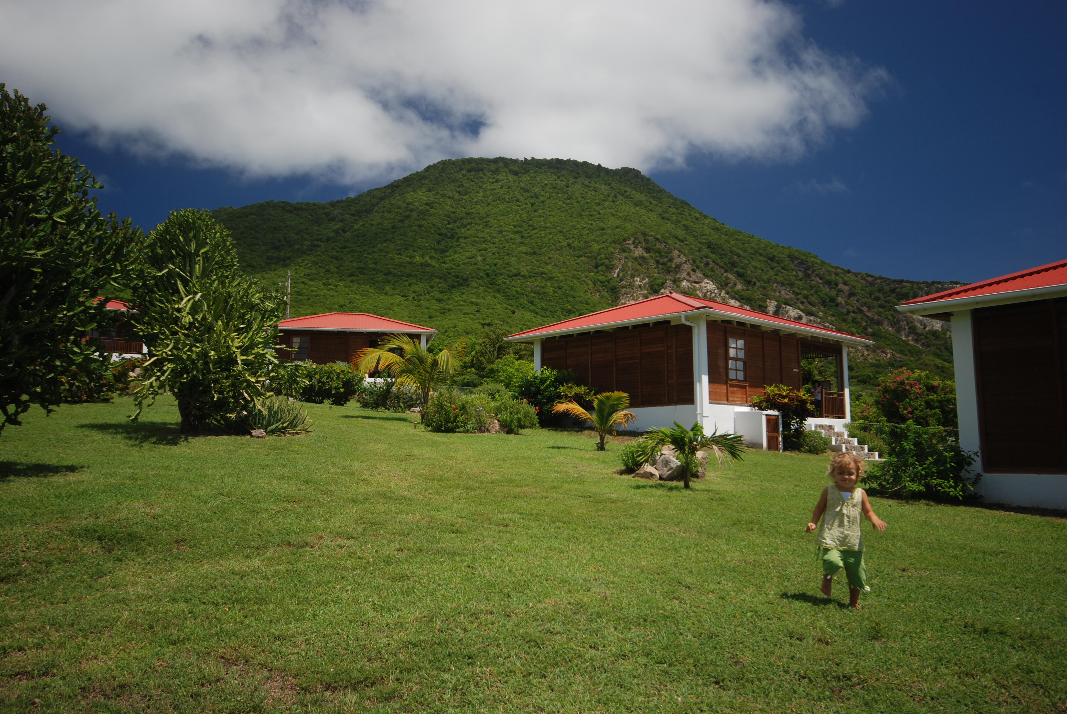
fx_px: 890
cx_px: 534
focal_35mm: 30
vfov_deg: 43.7
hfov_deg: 61.9
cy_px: 357
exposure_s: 1/160
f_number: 6.3
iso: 100
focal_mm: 20
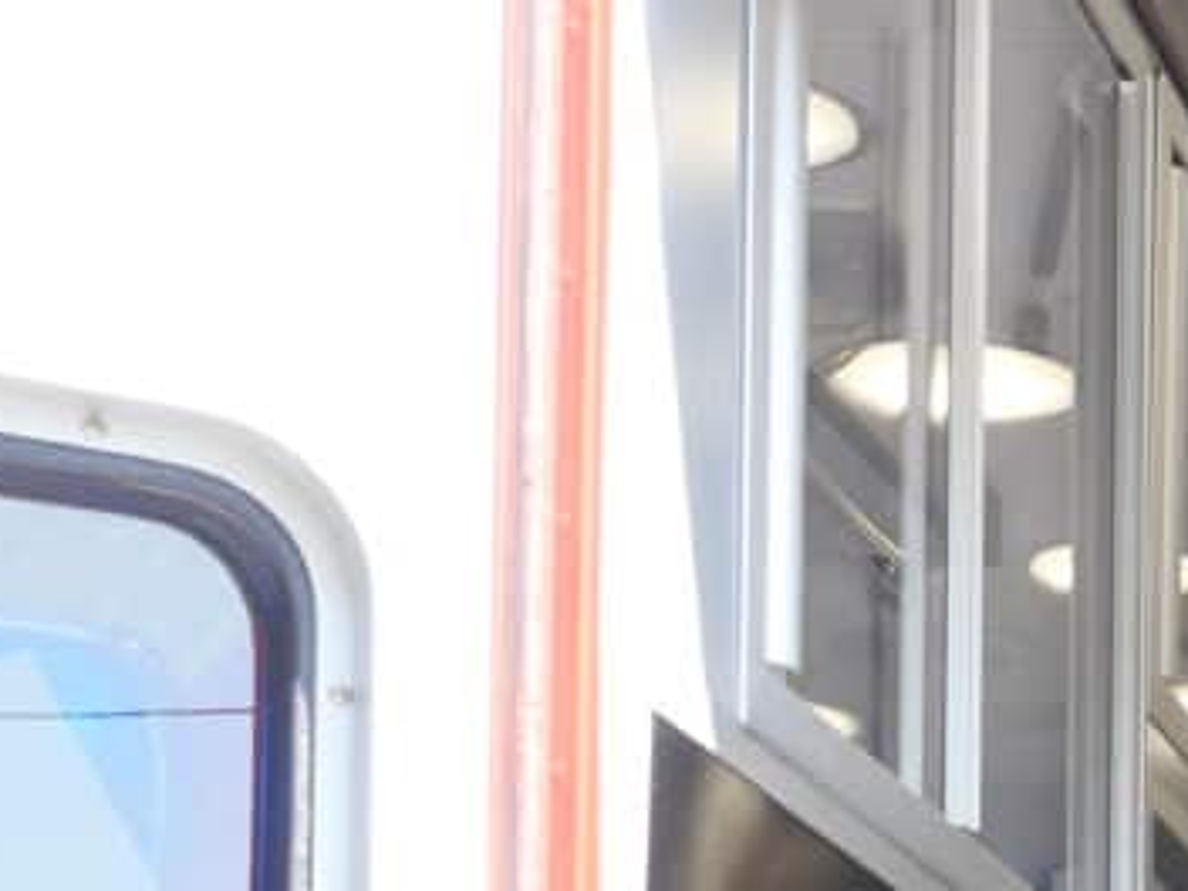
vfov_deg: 10.6
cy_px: 1593
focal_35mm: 131
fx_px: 4496
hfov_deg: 13.4
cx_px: 2190
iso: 200
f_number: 7.1
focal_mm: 15
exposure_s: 1/50
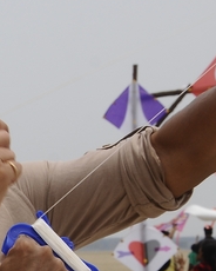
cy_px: 251
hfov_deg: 6.4
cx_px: -150
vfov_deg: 8.1
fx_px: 1902
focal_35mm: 238
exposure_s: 1/200
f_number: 11
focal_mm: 38
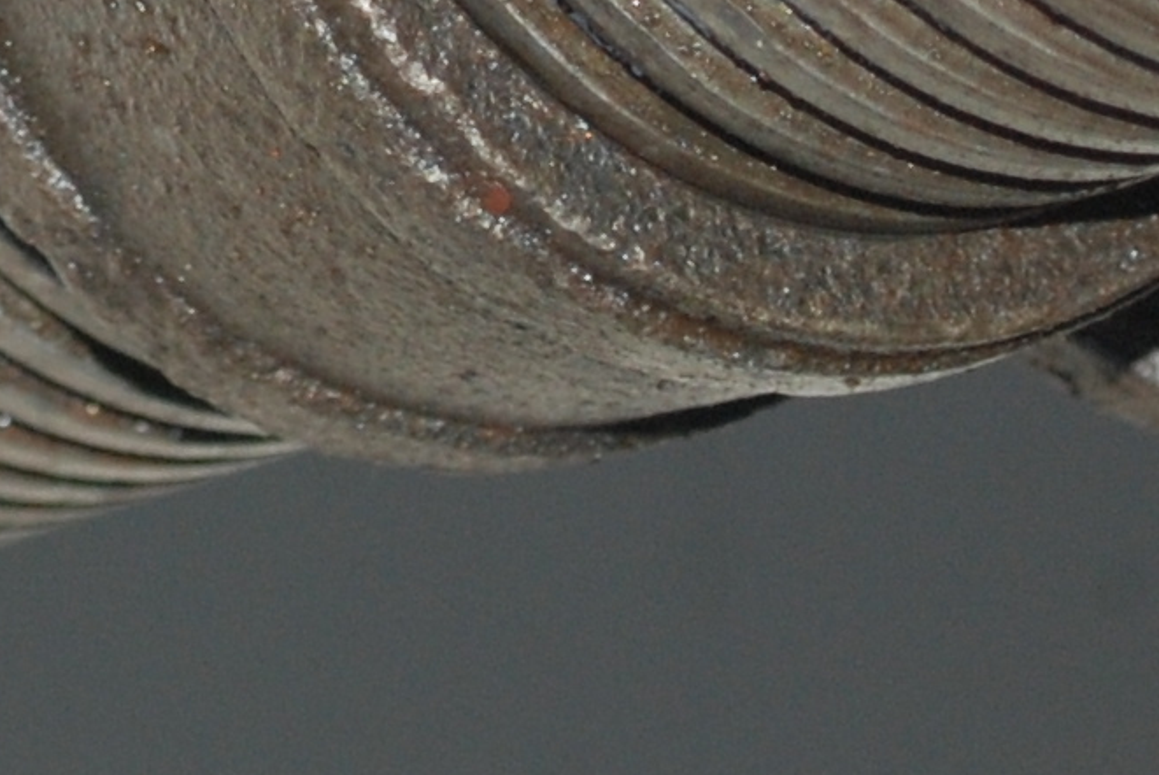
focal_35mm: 422
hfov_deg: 4.9
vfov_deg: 3.3
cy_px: -240
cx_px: -5
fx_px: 13598
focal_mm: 48
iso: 400
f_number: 5.6
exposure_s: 1/125
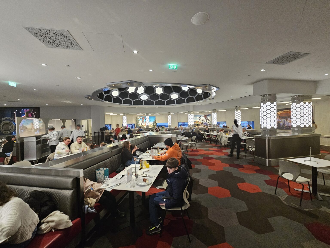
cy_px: 124
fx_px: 124
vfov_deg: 89.9
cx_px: 165
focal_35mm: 13
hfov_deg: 106.2
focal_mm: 2.2
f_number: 2.2
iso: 640
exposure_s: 1/34
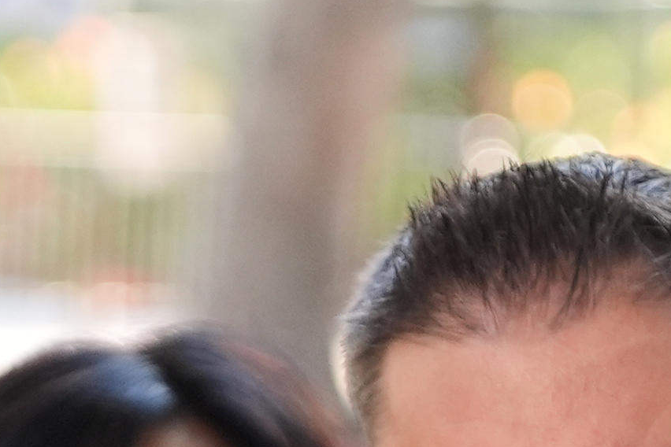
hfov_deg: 5.0
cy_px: 899
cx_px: -204
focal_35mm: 411
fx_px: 7660
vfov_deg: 3.3
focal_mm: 70
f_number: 2.8
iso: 1250
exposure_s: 1/640
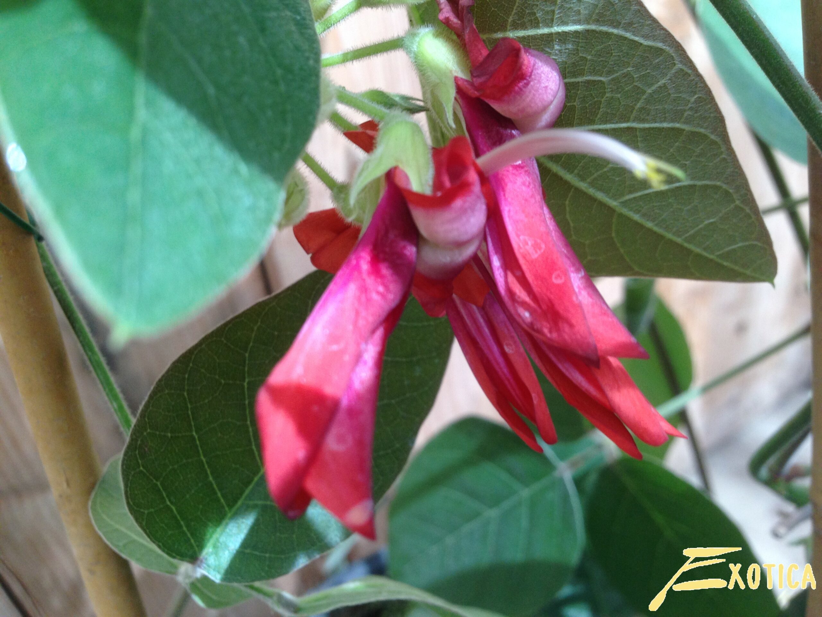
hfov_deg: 55.4
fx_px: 784
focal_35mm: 33
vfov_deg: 42.9
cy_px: 308
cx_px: 411
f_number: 2.4
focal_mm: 4.12
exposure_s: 1/120
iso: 80
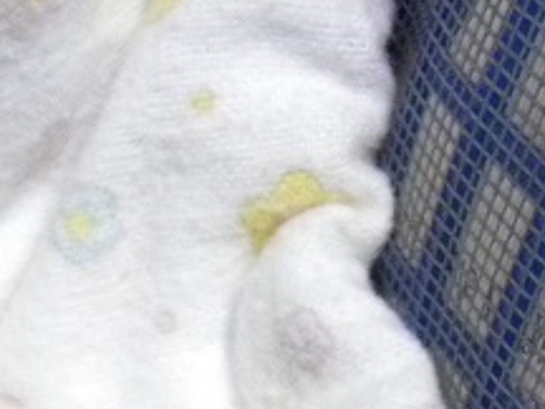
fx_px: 2409
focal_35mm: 153
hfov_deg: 12.6
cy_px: 932
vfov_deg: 8.9
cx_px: -103
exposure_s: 1/39.5
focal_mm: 5.9
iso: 400
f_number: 2.8
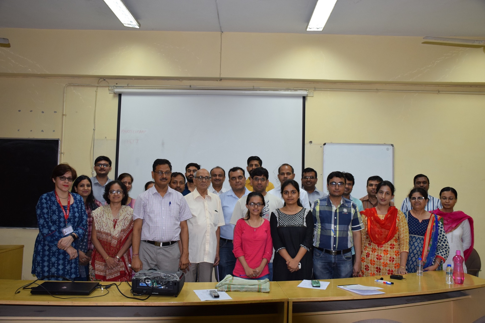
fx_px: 465
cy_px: 162
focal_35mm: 34
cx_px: 242
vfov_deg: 38.4
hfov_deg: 55.1
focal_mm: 23
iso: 800
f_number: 5
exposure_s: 1/100
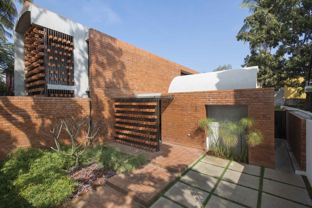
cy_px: 104
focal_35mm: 17
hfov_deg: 93.3
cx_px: 156
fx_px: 147
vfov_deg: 70.5
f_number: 11
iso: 200
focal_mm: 17
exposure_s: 1/125
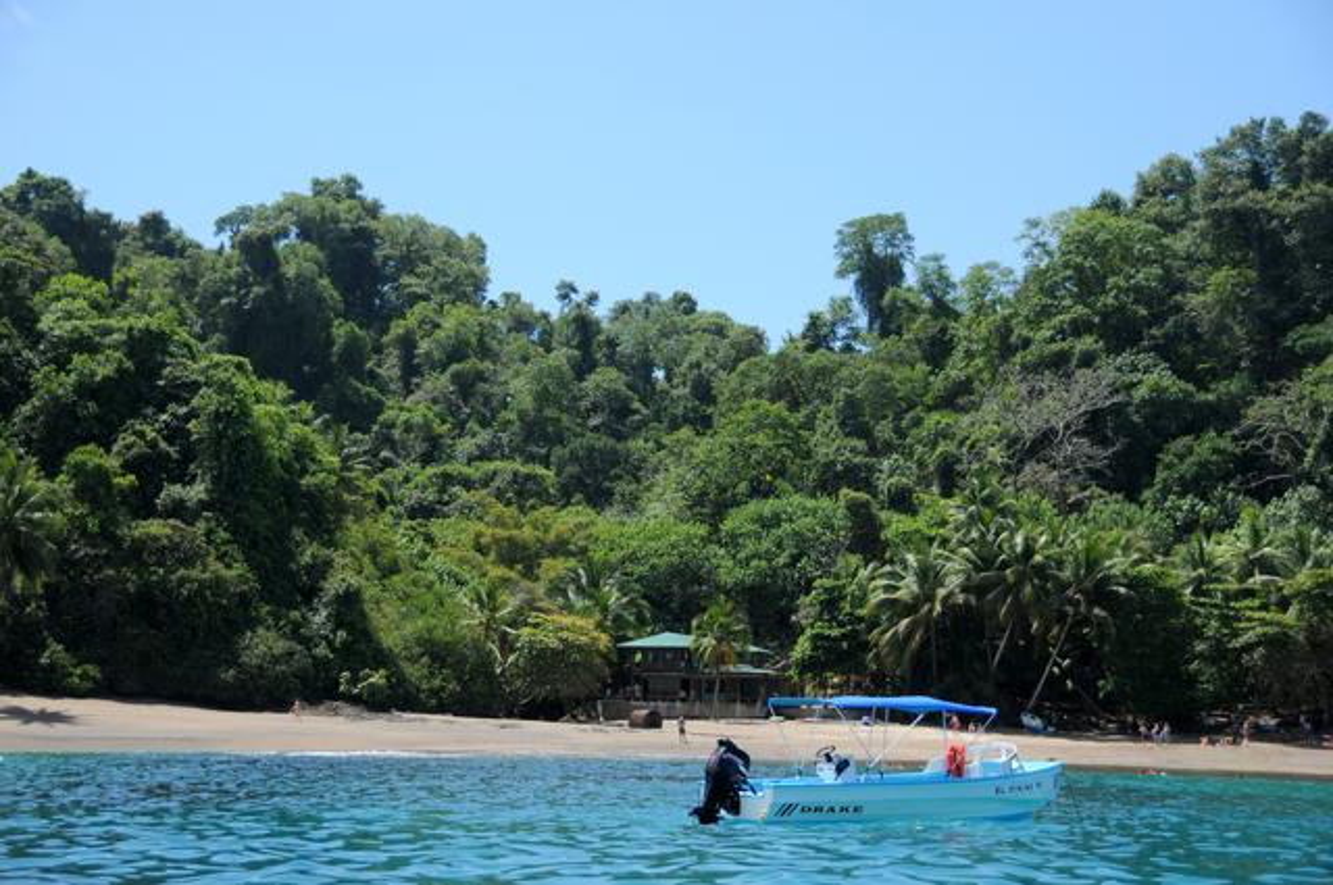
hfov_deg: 30.5
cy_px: 442
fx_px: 2441
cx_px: 666
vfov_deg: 20.6
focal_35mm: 66
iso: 500
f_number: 4.5
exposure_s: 1/3200
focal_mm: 44
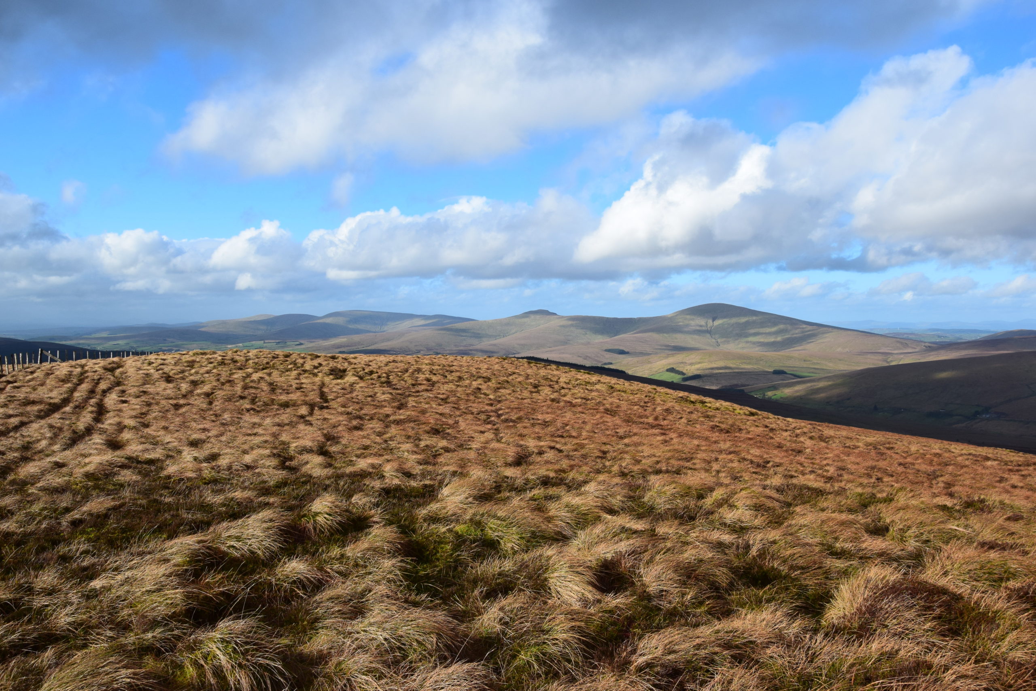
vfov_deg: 47.9
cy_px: 346
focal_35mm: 27
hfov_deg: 67.4
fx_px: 777
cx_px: 518
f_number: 11
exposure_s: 1/500
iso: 400
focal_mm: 18
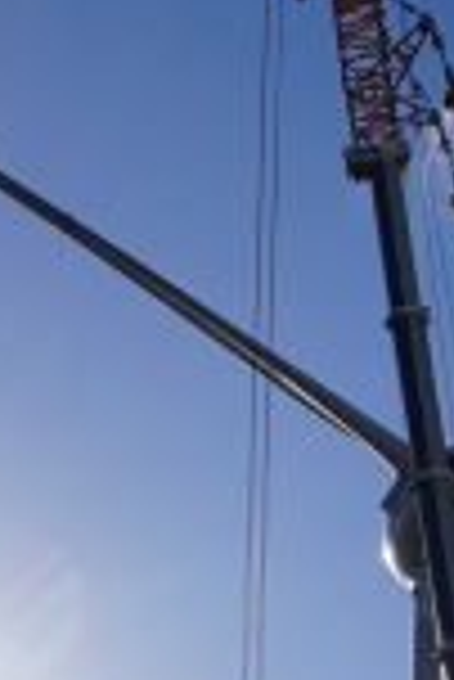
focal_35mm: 96
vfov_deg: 18.6
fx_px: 1814
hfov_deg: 14.1
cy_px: 1038
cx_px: 441
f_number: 11
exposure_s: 1/320
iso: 100
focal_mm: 15
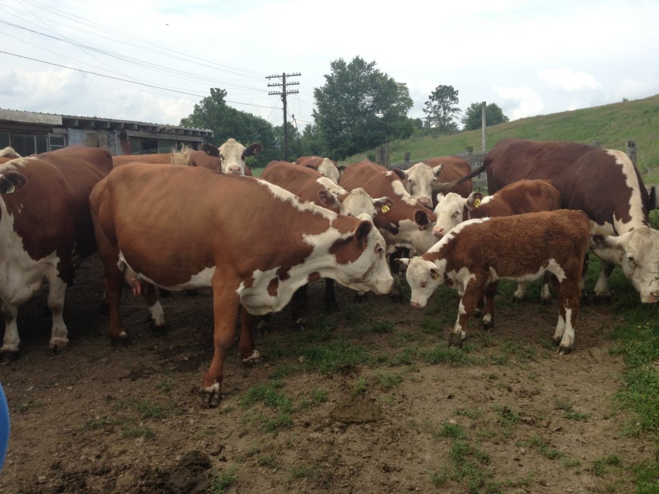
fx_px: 666
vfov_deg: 40.7
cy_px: 247
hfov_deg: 52.6
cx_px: 330
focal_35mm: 35
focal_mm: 4.28
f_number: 2.4
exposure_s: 1/1004
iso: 50
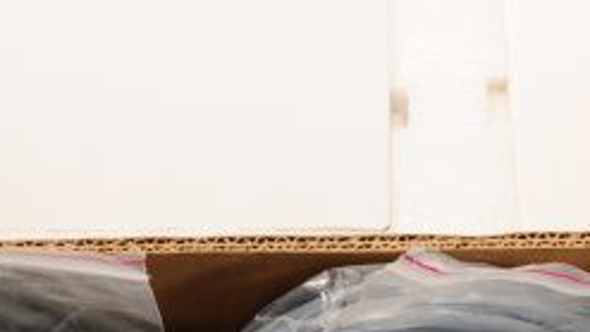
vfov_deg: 9.4
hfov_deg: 16.9
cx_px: 377
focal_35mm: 127
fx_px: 1987
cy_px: -121
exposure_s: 1/160
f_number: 16
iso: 320
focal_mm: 50
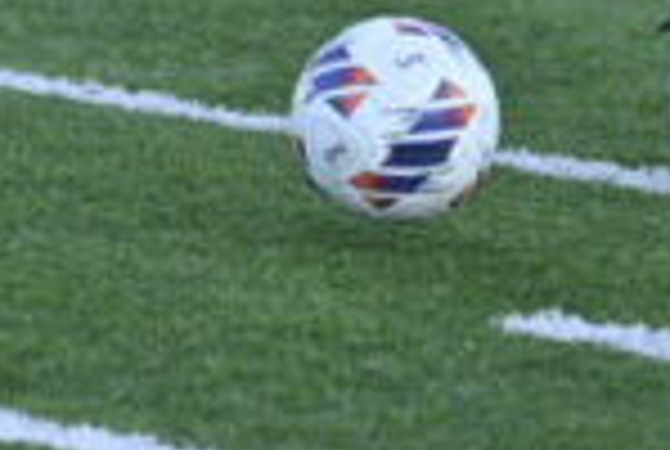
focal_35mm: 552
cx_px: 926
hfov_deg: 3.7
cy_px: -324
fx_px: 10294
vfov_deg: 2.5
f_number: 2.8
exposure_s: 1/1000
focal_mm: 110
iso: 250
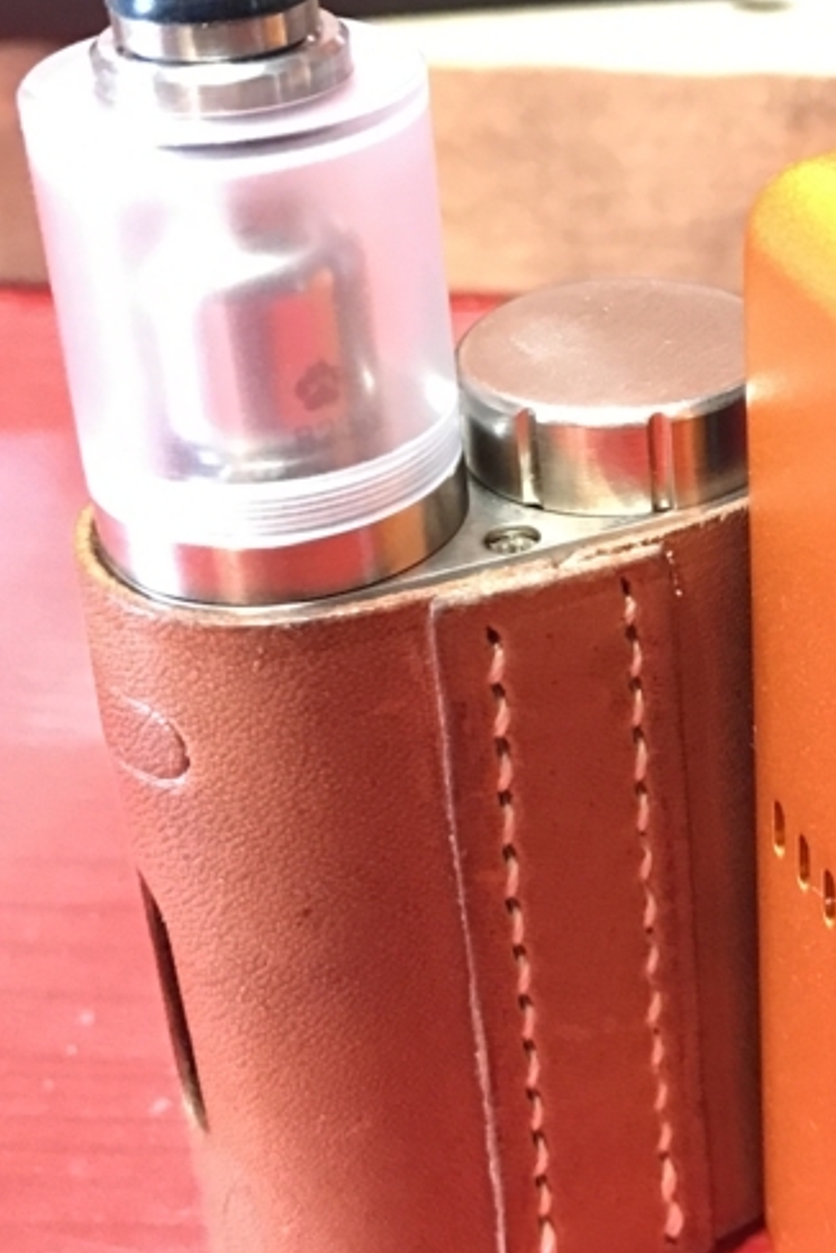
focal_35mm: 61
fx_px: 2125
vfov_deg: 32.8
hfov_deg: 21.4
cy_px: 553
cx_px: 867
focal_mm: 3.99
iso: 100
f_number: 1.8
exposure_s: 1/15
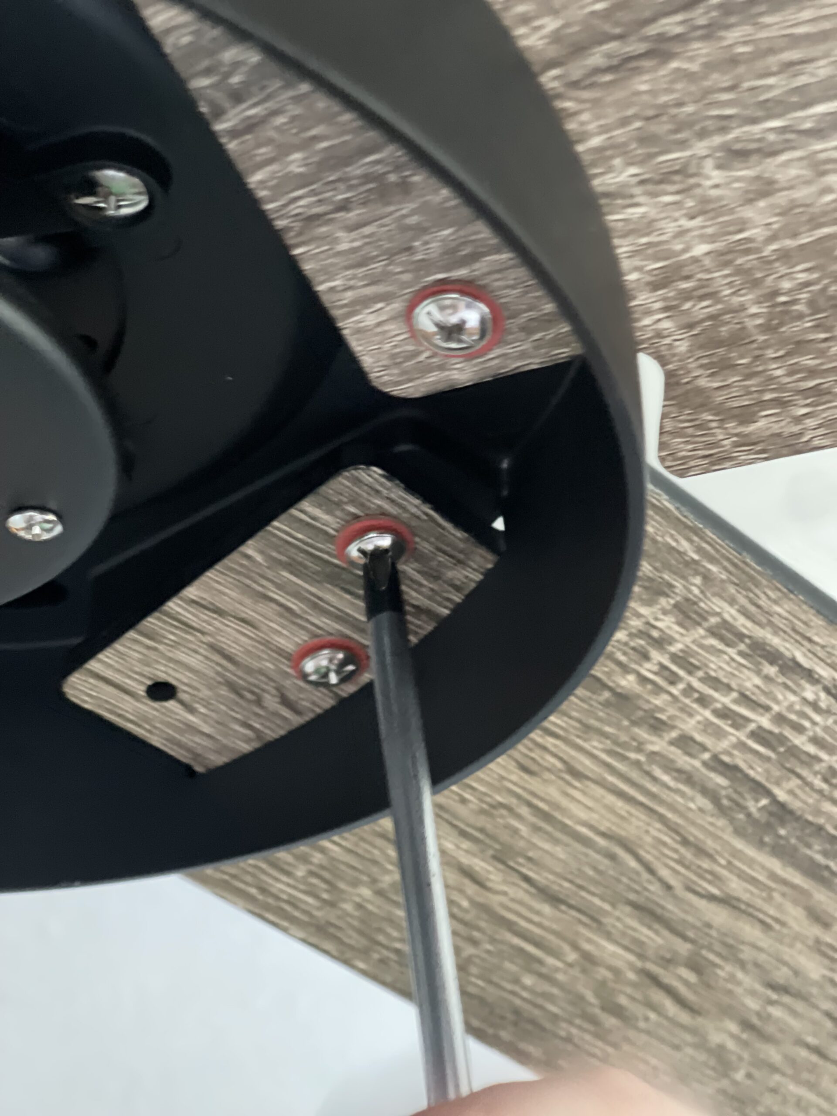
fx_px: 2063
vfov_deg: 30.3
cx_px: 418
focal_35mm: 64
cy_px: 558
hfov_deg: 22.9
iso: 500
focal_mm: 7.5
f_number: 2.2
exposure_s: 1/15
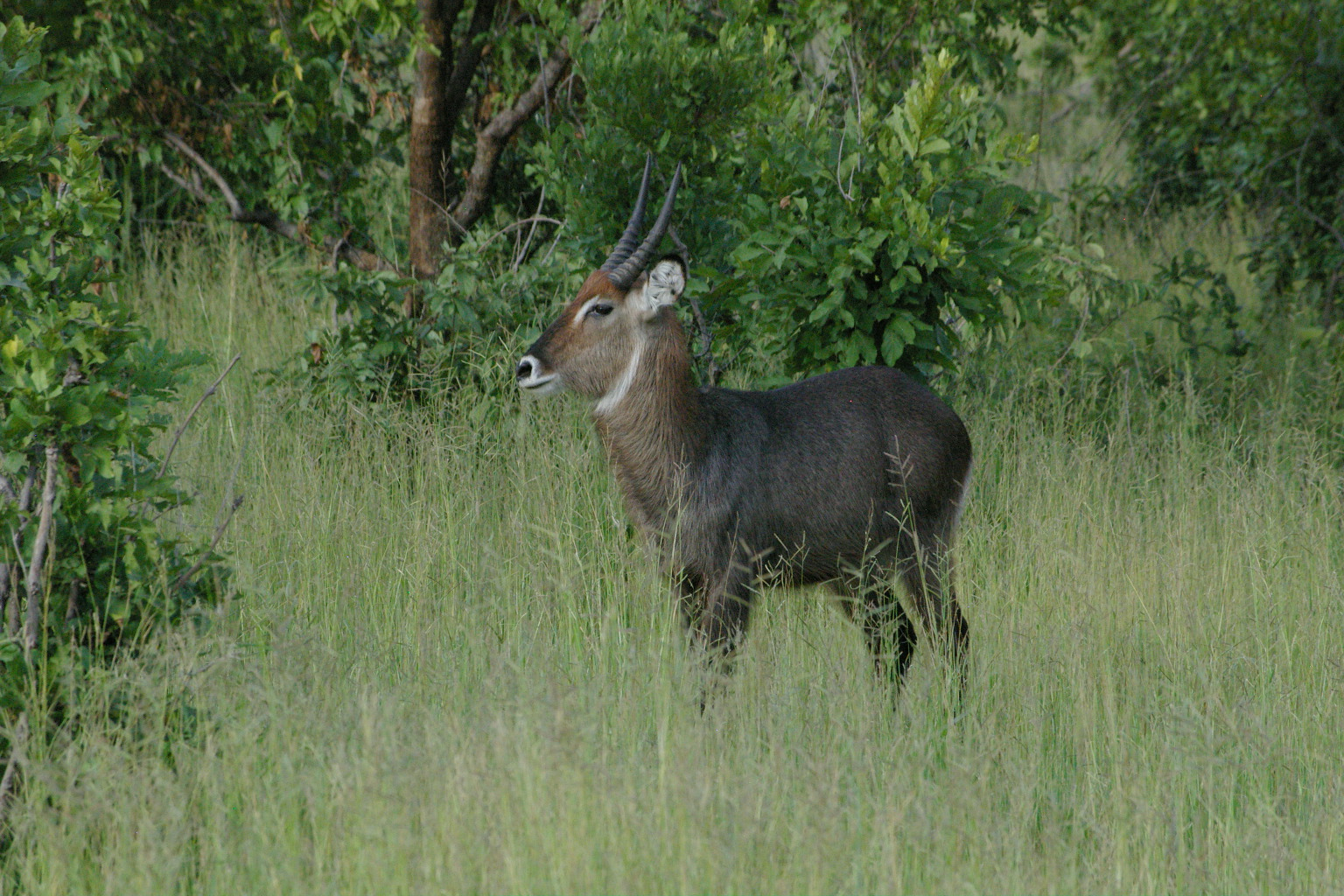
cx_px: 672
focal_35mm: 300
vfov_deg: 4.6
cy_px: 448
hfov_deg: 6.9
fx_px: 11199
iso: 1600
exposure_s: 1/500
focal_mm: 200
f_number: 9.5
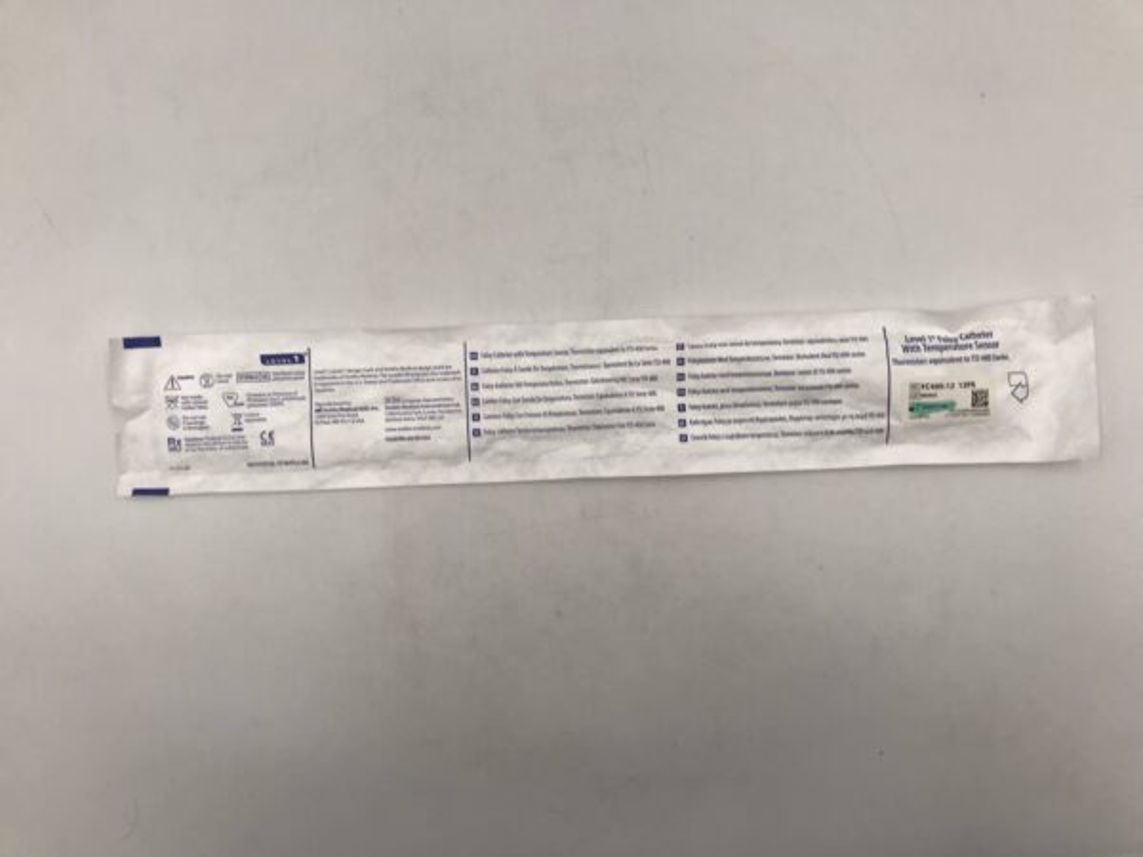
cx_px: 572
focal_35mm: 28
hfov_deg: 63.4
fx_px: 925
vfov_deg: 49.7
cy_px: 428
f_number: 1.8
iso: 20
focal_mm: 3.99
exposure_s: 1/60
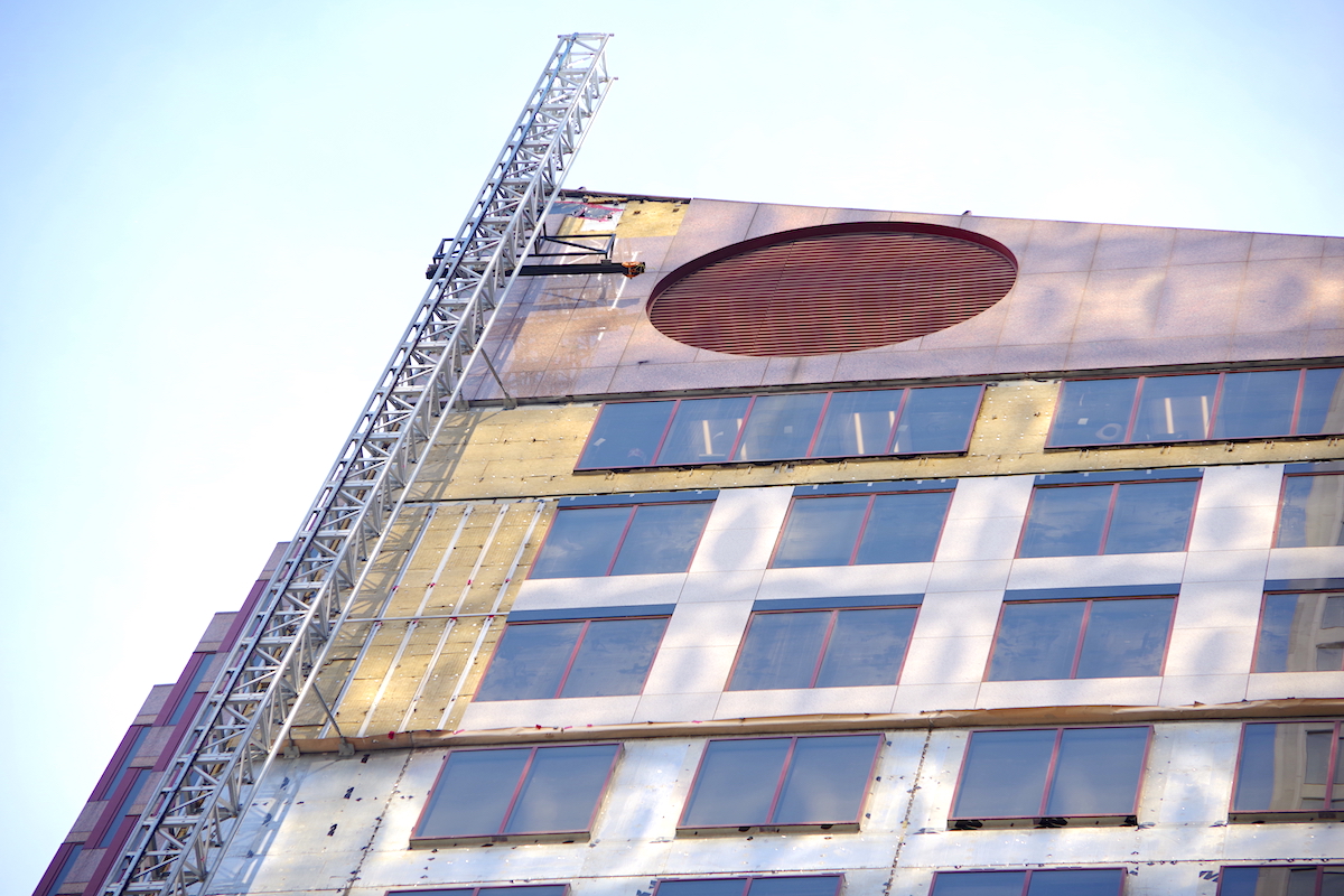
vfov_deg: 9.1
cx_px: 672
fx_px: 5600
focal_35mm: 150
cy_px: 448
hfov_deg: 13.7
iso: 100
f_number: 5.6
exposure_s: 1/160
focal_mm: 100
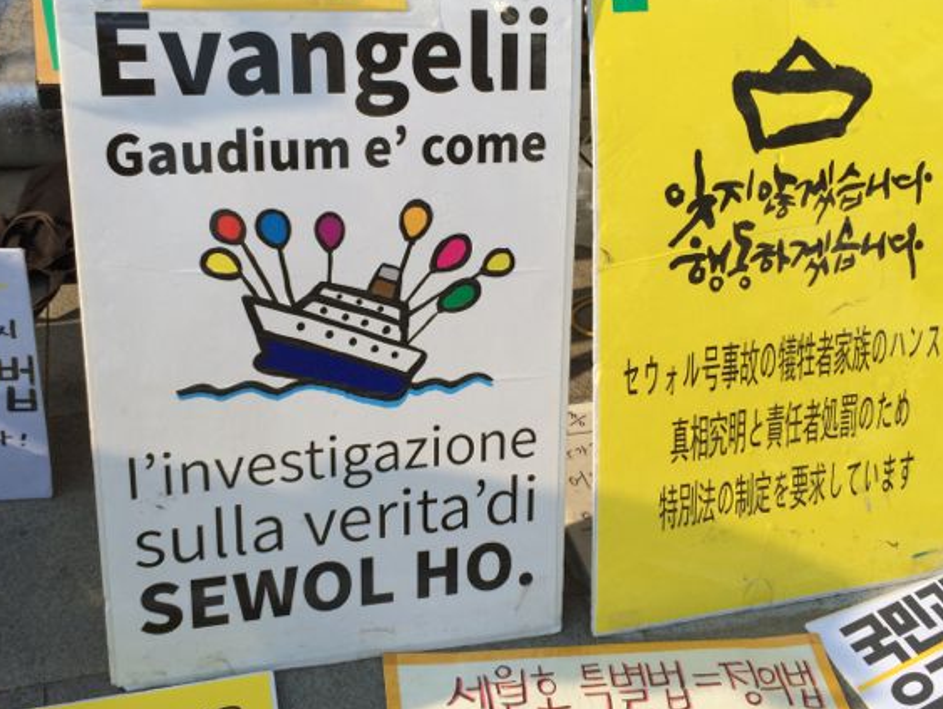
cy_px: 339
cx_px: 439
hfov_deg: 45.7
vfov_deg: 35.2
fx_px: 1118
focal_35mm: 41
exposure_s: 1/1866
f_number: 2.2
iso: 32
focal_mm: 4.12
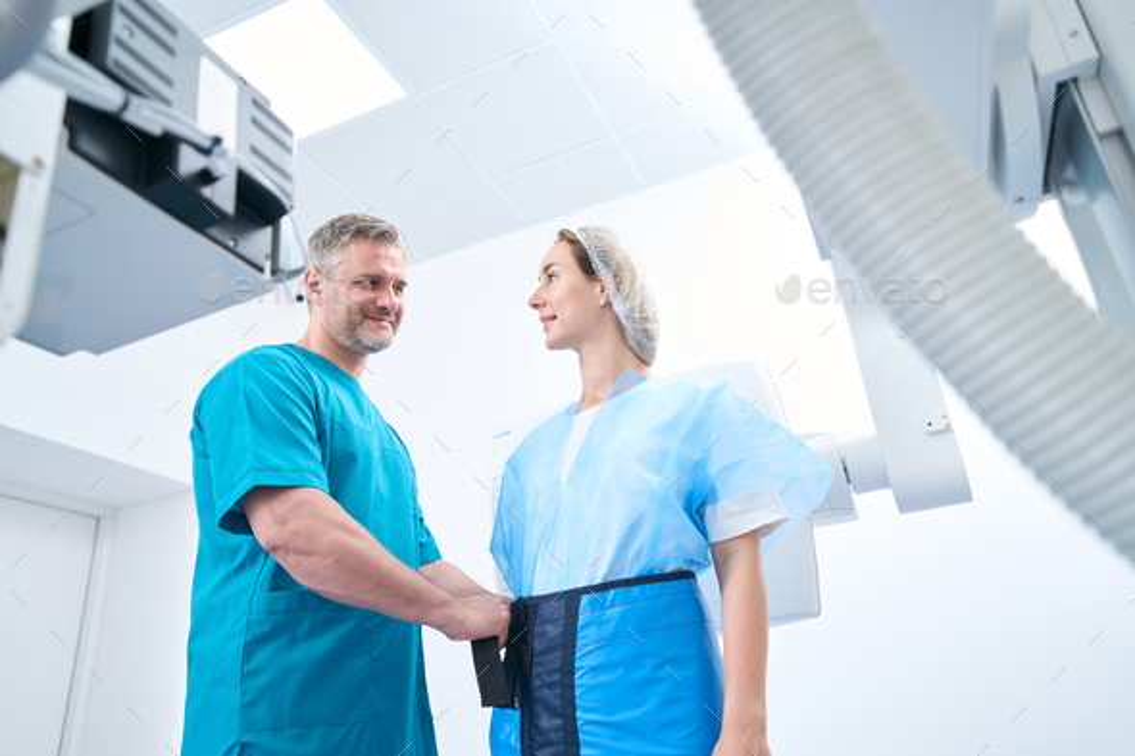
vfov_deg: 46.4
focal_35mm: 28
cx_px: 568
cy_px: 378
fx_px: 882
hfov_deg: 65.5
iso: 160
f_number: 2.8
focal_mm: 28
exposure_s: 1/200
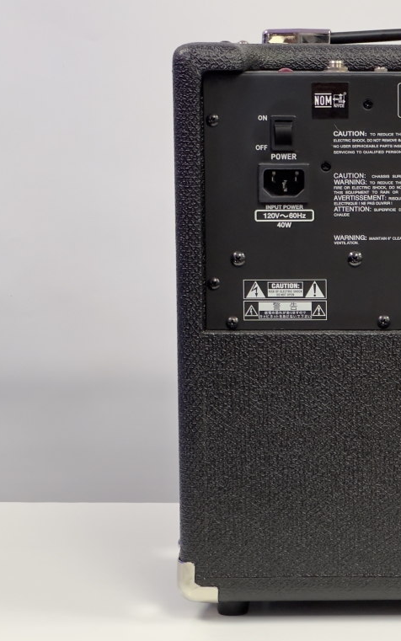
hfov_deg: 11.0
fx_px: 2062
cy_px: 320
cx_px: 444
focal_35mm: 118
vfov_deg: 17.7
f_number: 2.8
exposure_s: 1/60
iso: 200
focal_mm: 9
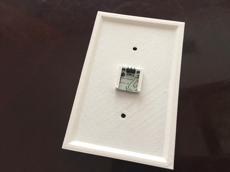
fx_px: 193
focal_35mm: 29
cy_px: 86
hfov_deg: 61.7
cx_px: 115
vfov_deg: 48.2
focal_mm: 4.15
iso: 200
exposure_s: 1/30
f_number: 2.2
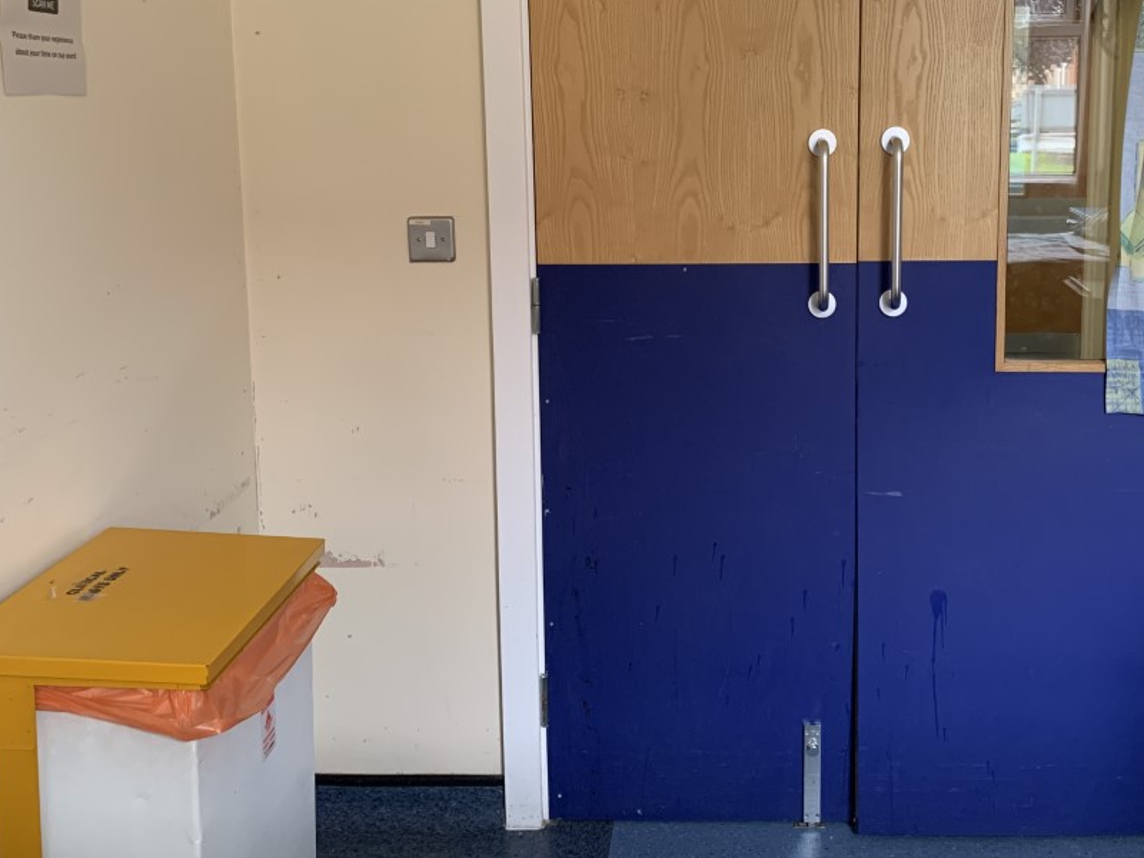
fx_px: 1289
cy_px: 293
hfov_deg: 47.3
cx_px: 735
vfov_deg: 36.5
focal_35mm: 39
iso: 160
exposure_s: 1/60
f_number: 1.8
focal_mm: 4.25
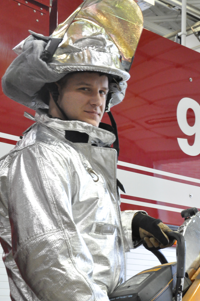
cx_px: 111
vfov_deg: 26.6
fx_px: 635
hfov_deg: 17.9
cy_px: 180
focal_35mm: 76
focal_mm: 42
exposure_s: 1/30
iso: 3200
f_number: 11
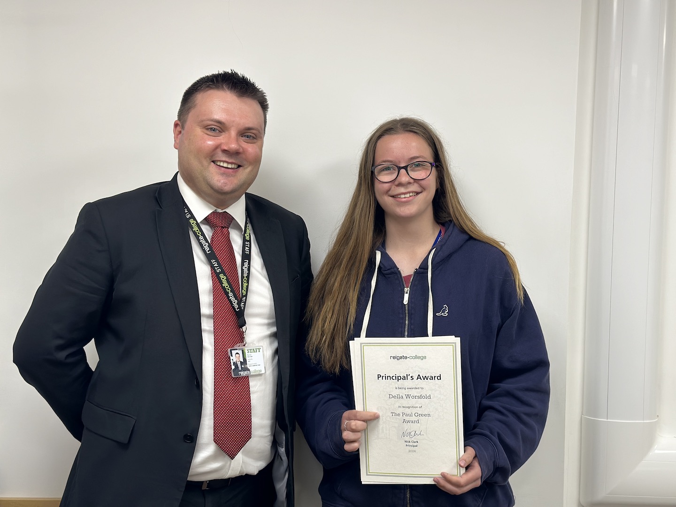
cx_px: 338
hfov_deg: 39.7
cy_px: 254
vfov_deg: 30.3
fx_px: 937
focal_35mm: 48
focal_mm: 6.86
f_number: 1.78
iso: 125
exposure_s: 1/88
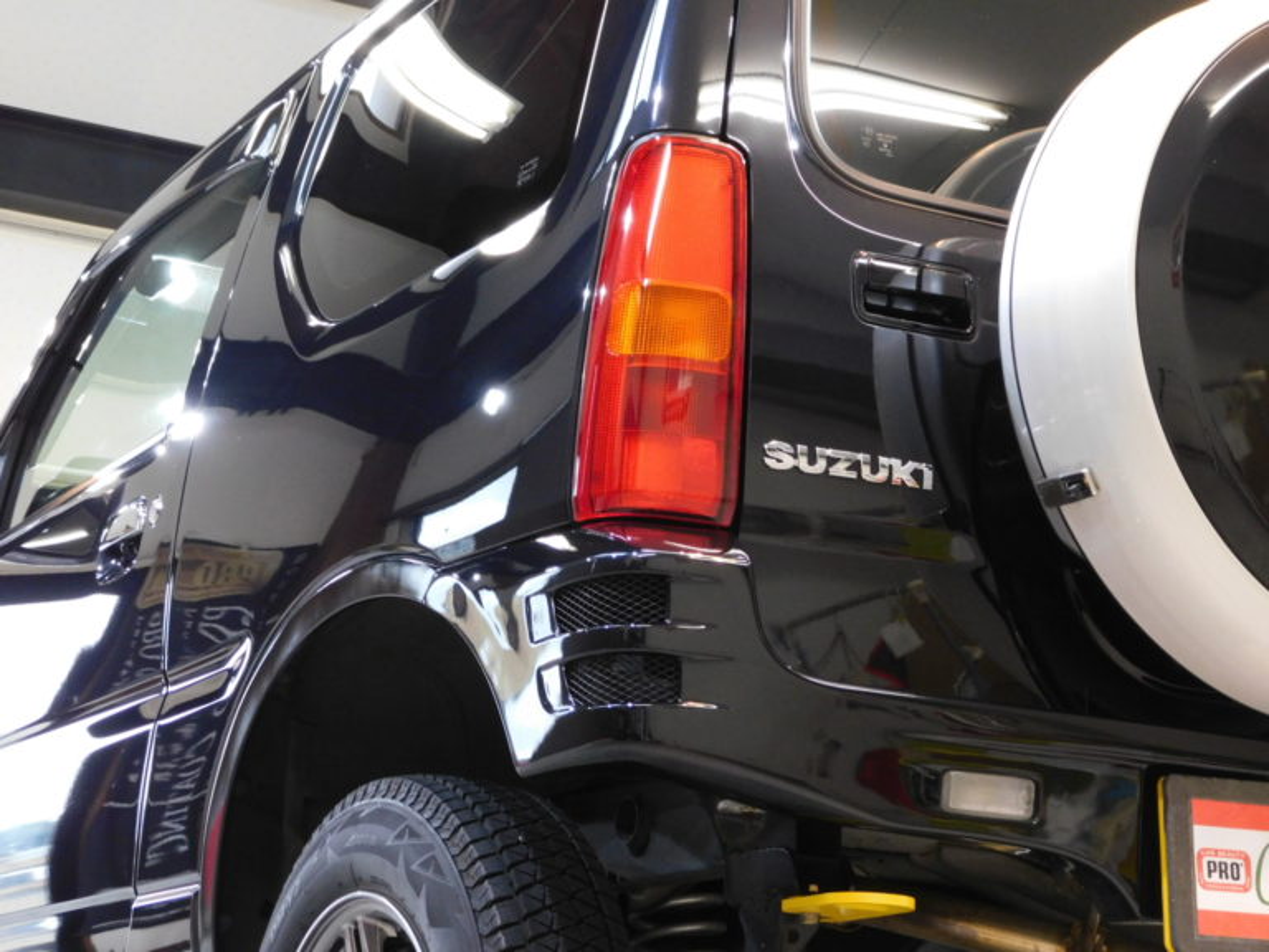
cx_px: 634
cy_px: 476
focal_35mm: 80
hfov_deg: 24.4
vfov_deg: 18.4
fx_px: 2933
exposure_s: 1/15
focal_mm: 14.2
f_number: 4.4
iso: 400
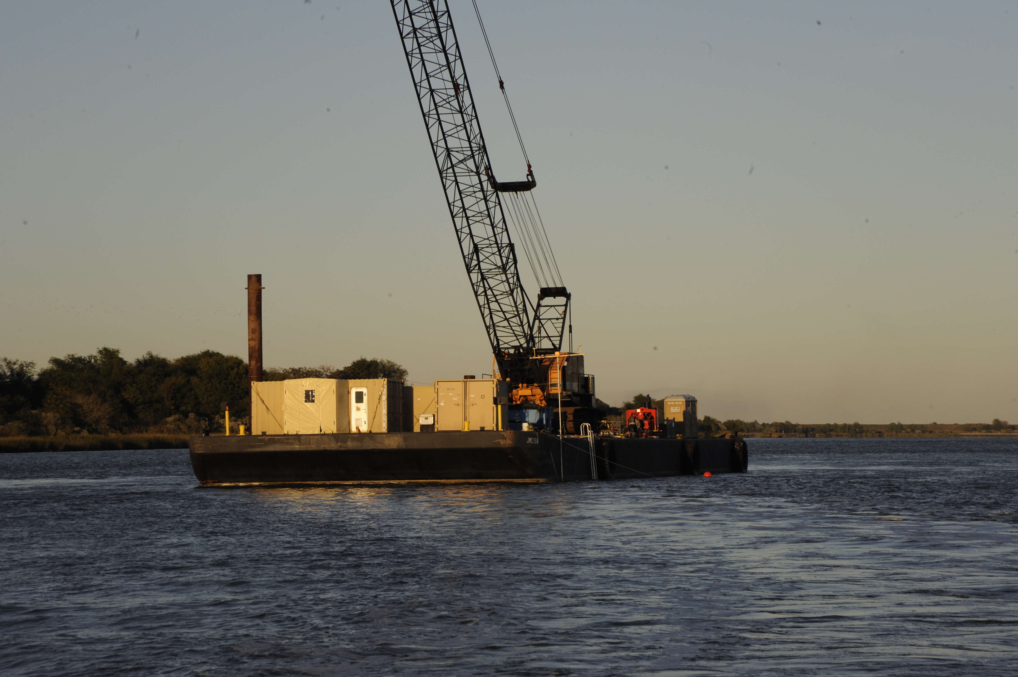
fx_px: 3391
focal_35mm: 120
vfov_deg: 11.4
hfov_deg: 17.1
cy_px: 338
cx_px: 509
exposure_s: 1/640
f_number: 14
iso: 800
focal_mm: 120
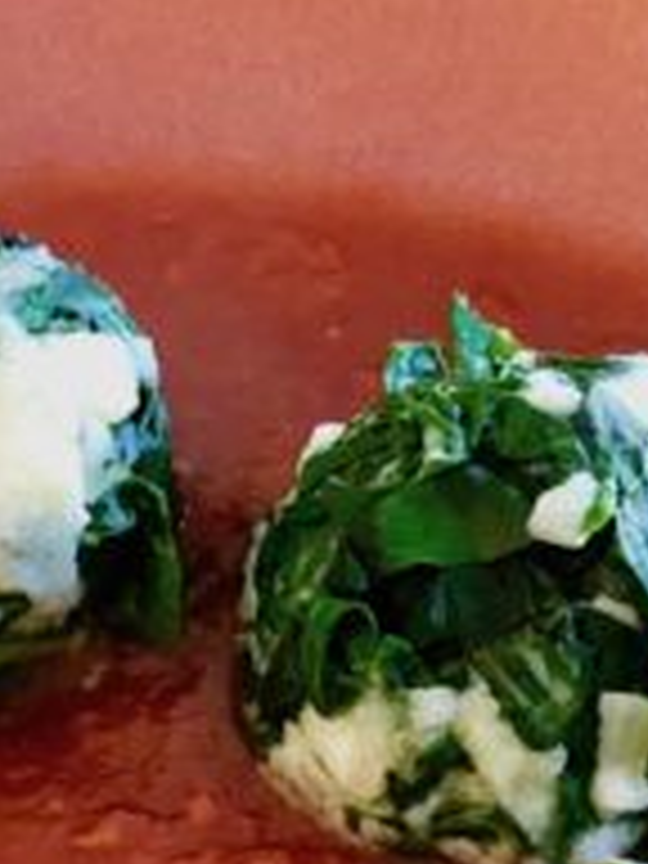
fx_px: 3719
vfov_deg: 13.2
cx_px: 423
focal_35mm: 149
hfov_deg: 10.0
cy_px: 634
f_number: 1.8
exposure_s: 1/17
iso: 40
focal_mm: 4
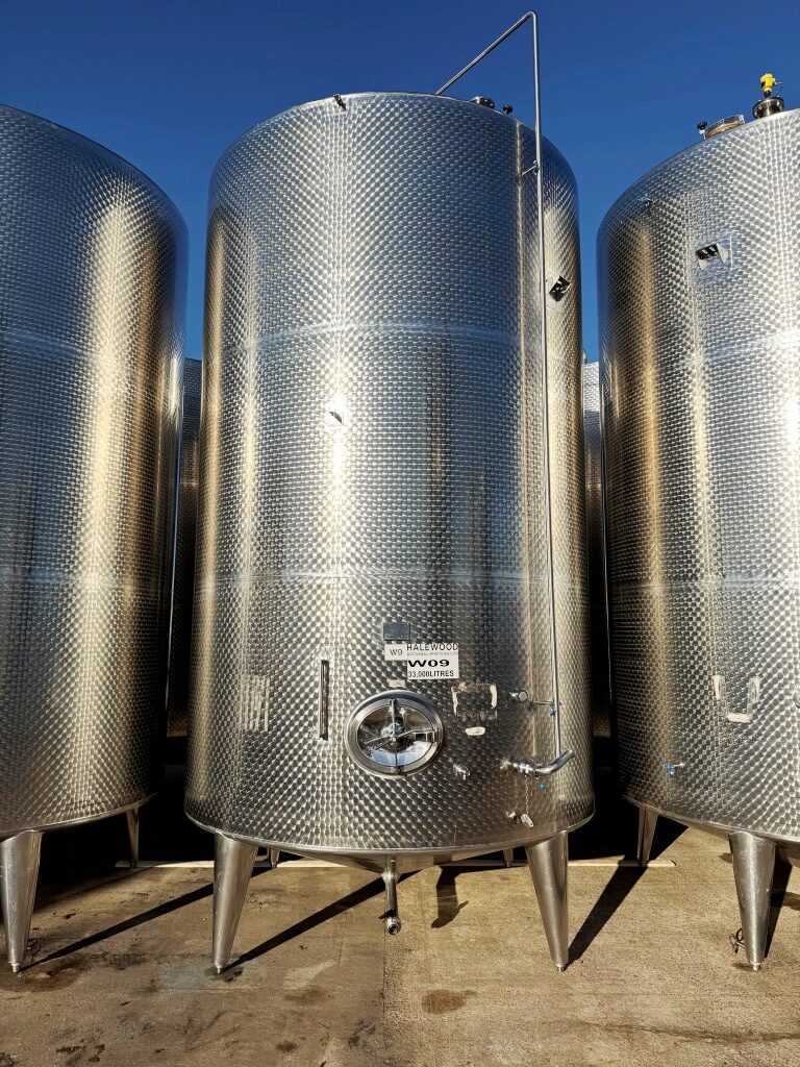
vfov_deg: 71.6
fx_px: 740
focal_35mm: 24
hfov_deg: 56.8
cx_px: 400
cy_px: 534
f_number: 1.78
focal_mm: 6.76
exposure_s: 1/7937
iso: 80
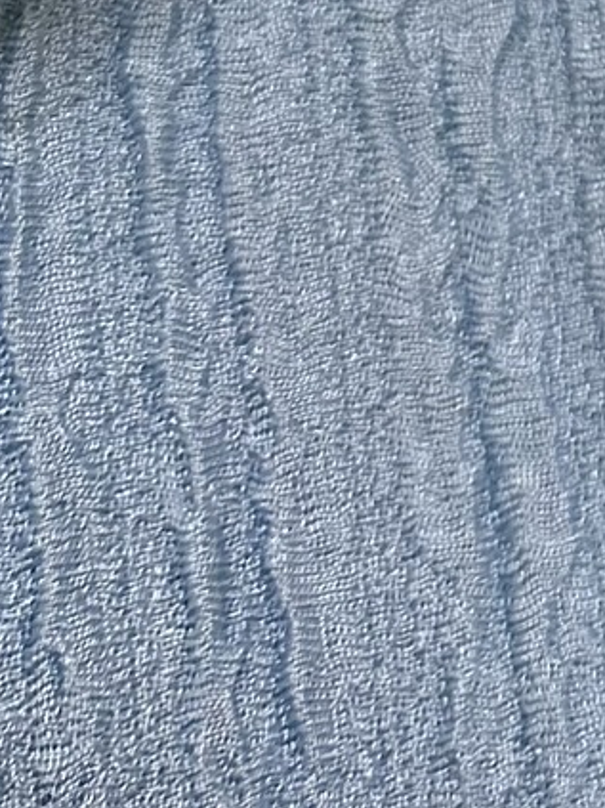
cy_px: -625
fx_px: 2938
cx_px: 1286
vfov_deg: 14.0
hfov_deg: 10.6
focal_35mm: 126
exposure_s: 1/120
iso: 125
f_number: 1.5
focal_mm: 5.7
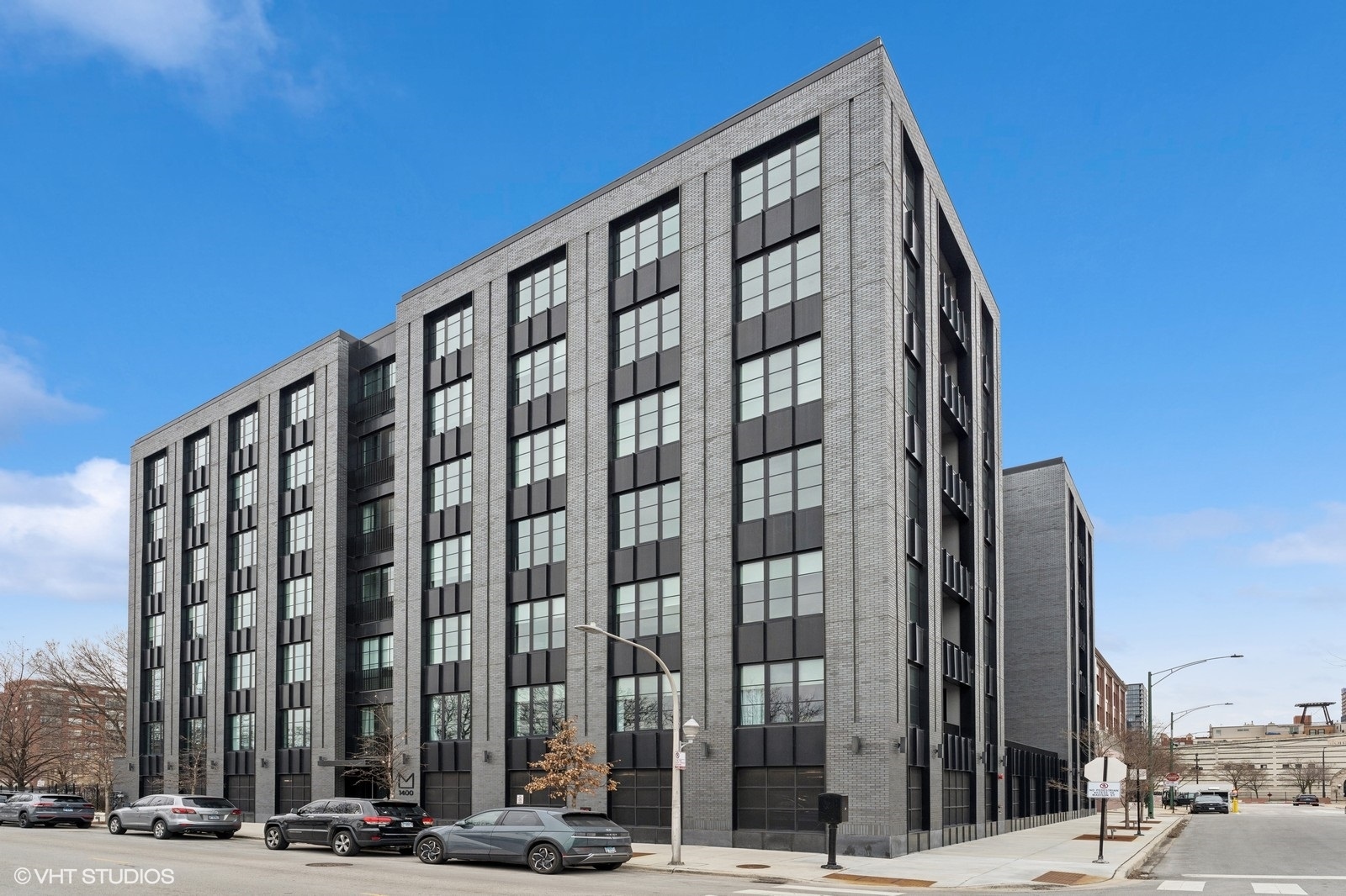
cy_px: 448
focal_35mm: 17
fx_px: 635
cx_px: 673
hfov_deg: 93.3
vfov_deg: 70.4
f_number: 8
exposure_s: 1/400
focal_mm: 17
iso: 320
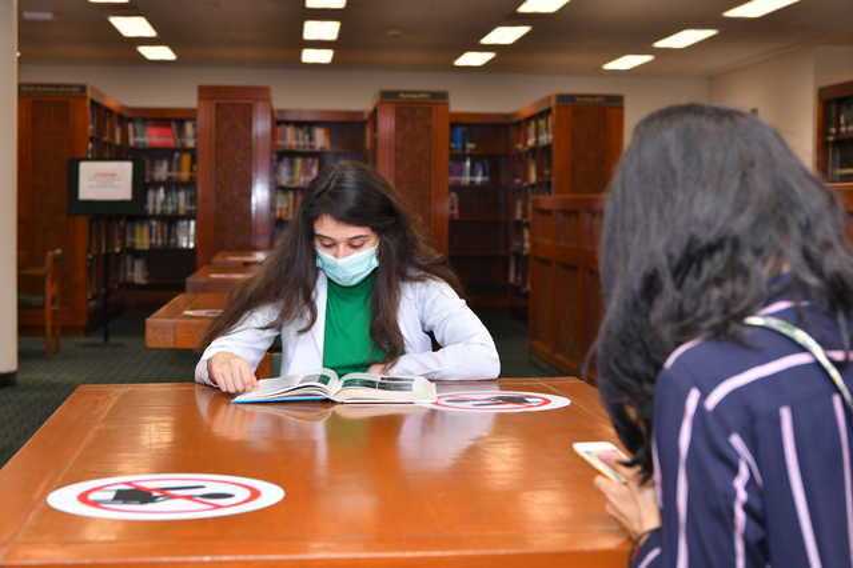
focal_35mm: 62
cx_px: 426
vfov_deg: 21.9
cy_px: 284
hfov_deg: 32.4
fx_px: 1469
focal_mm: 62
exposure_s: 1/125
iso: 800
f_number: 5.6
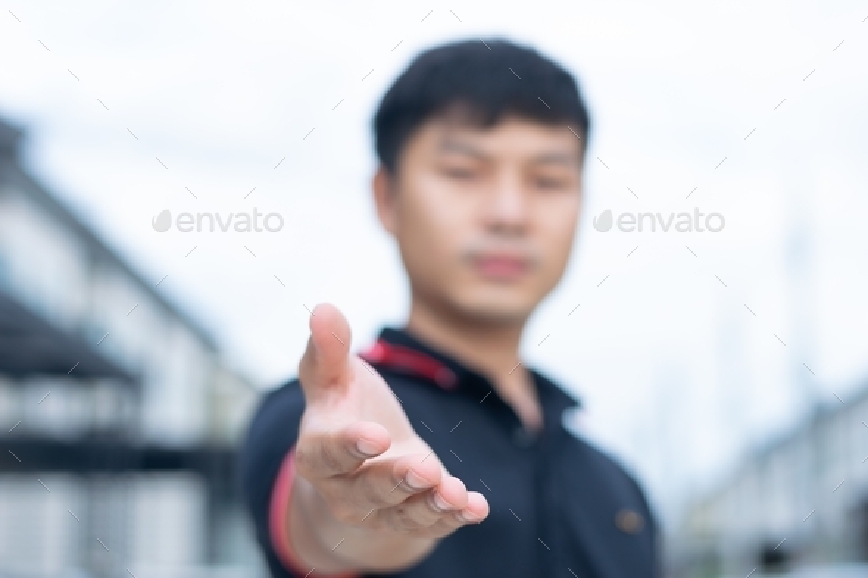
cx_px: 434
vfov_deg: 18.2
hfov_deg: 27.0
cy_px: 289
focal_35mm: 75
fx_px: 1808
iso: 100
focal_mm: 50
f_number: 2.5
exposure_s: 1/500
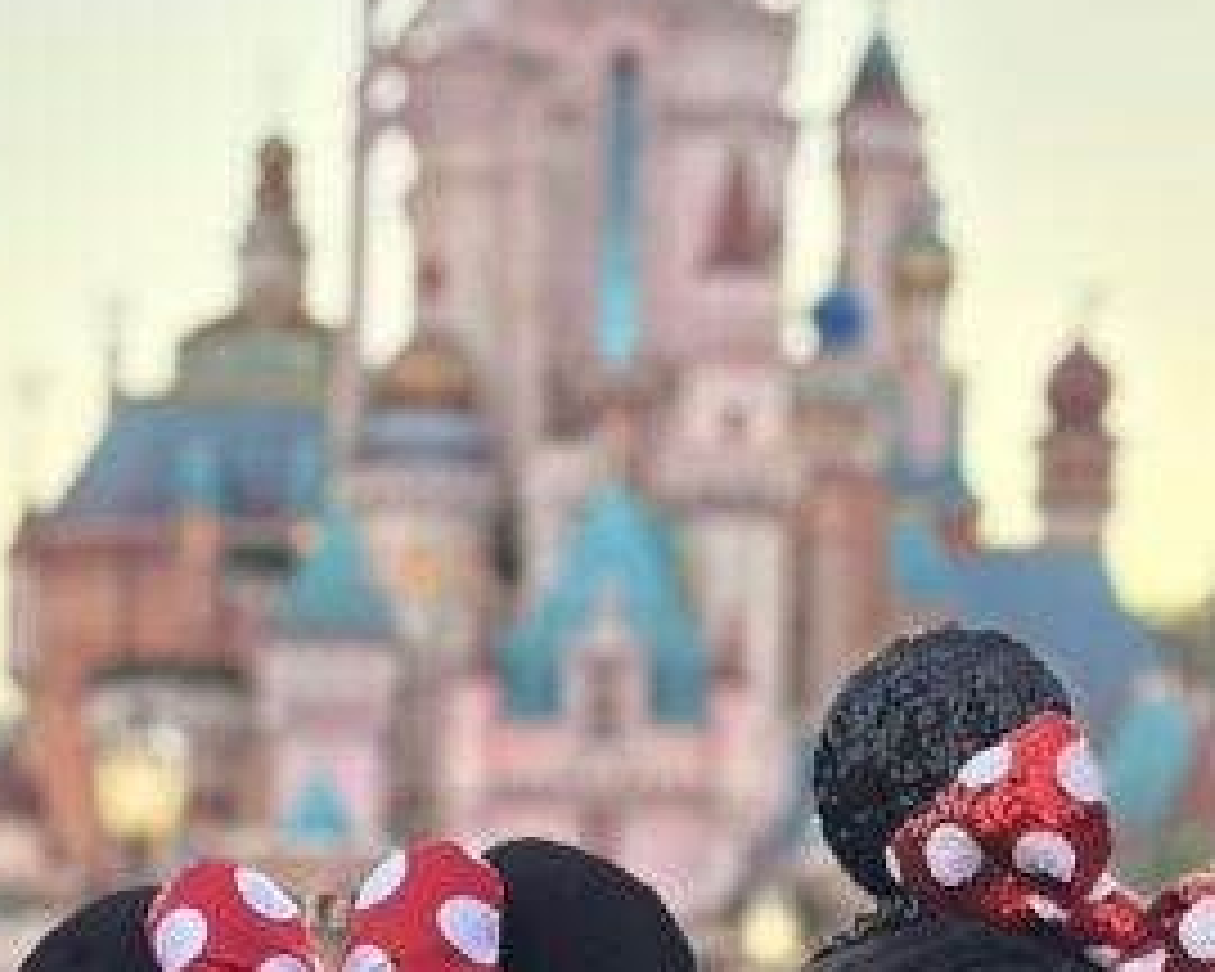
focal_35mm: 178
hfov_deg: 10.8
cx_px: 657
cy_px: 936
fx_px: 6401
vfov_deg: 8.6
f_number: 1.78
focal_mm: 6.86
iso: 125
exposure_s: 1/79
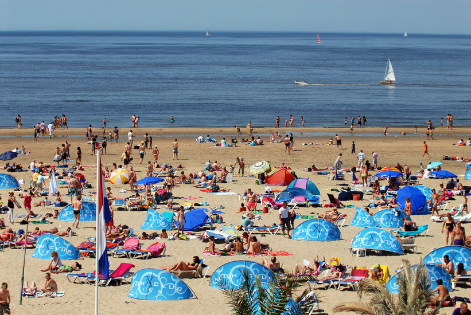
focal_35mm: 112
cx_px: 236
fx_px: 1474
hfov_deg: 18.2
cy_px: 158
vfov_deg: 12.2
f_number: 8
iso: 100
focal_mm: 75
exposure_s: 1/500
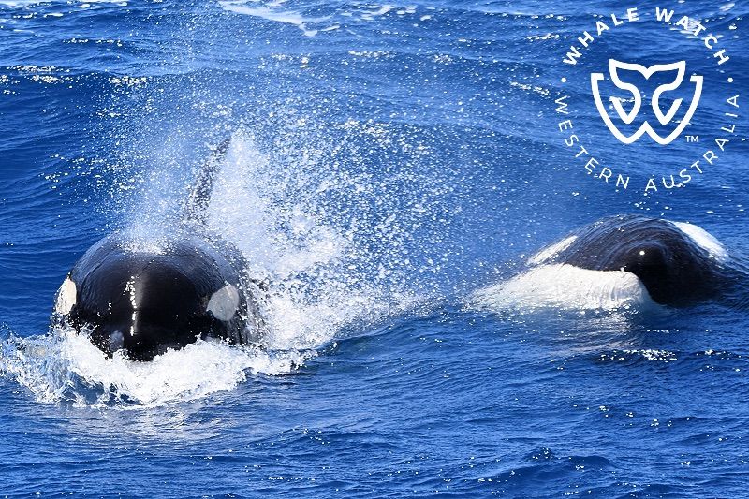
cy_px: 250
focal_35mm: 510
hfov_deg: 4.0
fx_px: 10608
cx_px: 374
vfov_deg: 2.7
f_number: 5.6
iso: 400
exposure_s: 1/1250
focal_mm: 340
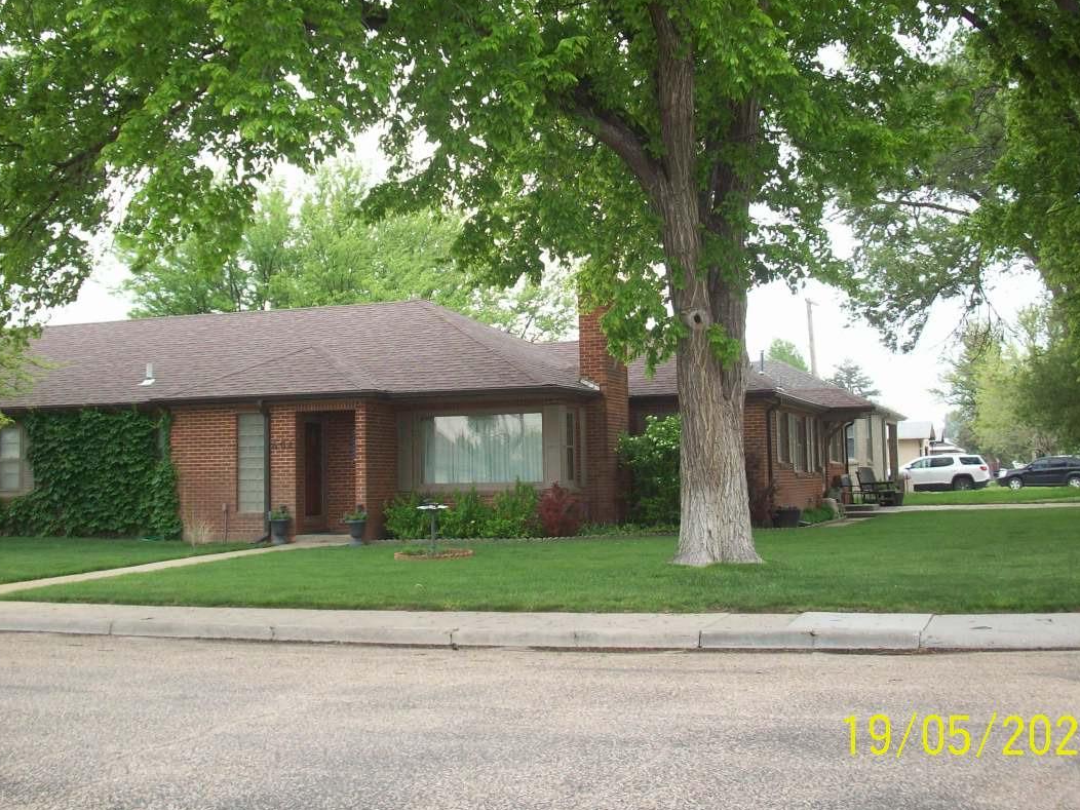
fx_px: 1404
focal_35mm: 45
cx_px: 542
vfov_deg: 32.1
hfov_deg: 42.1
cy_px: 339
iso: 80
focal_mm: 6.2
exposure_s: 1/211
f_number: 2.8
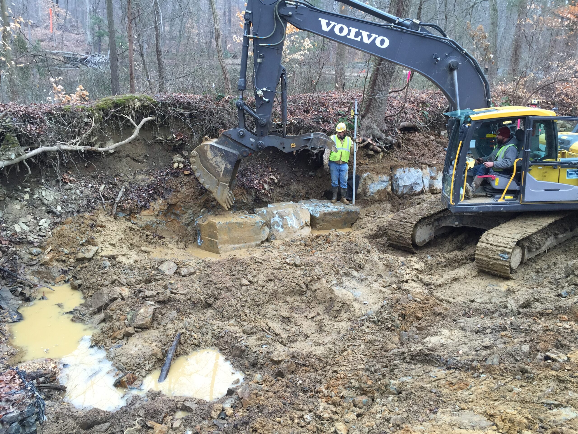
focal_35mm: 29
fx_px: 484
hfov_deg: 61.7
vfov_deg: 48.2
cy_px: 217
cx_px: 289
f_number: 2.2
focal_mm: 4.15
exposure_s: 1/120
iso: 50
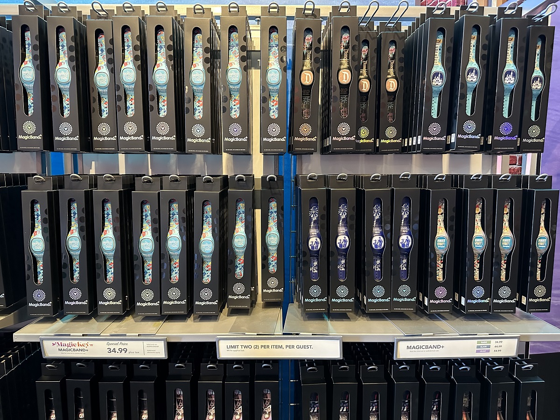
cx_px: 280
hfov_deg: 71.6
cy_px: 210
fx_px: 388
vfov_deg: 56.8
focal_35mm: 24
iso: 800
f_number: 1.78
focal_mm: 6.86
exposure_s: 1/60
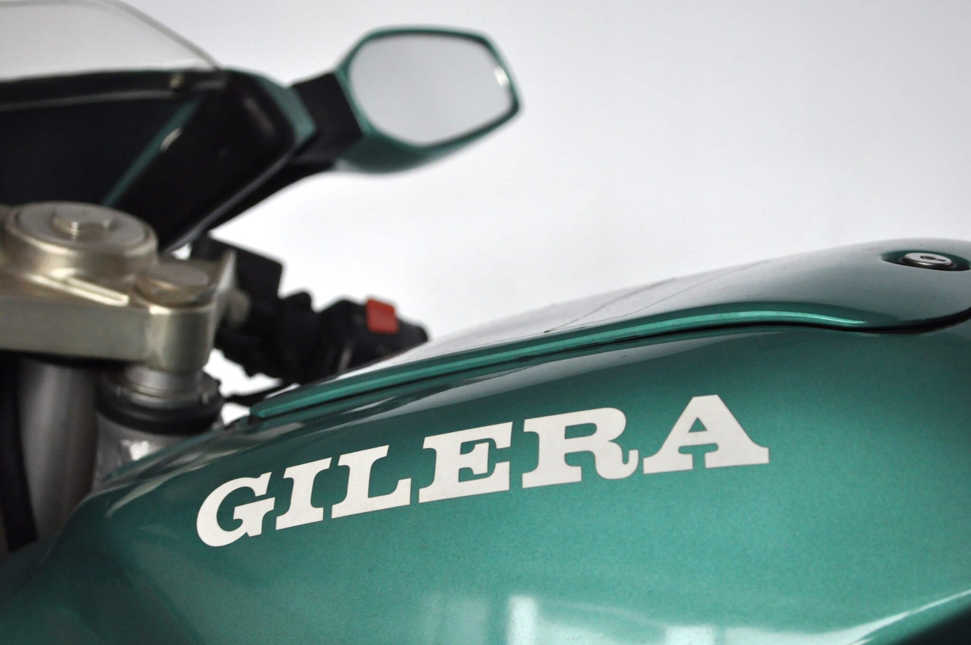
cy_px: 322
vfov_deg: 20.6
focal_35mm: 66
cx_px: 486
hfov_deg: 30.5
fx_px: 1778
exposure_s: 1/30
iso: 800
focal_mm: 44
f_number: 5.3
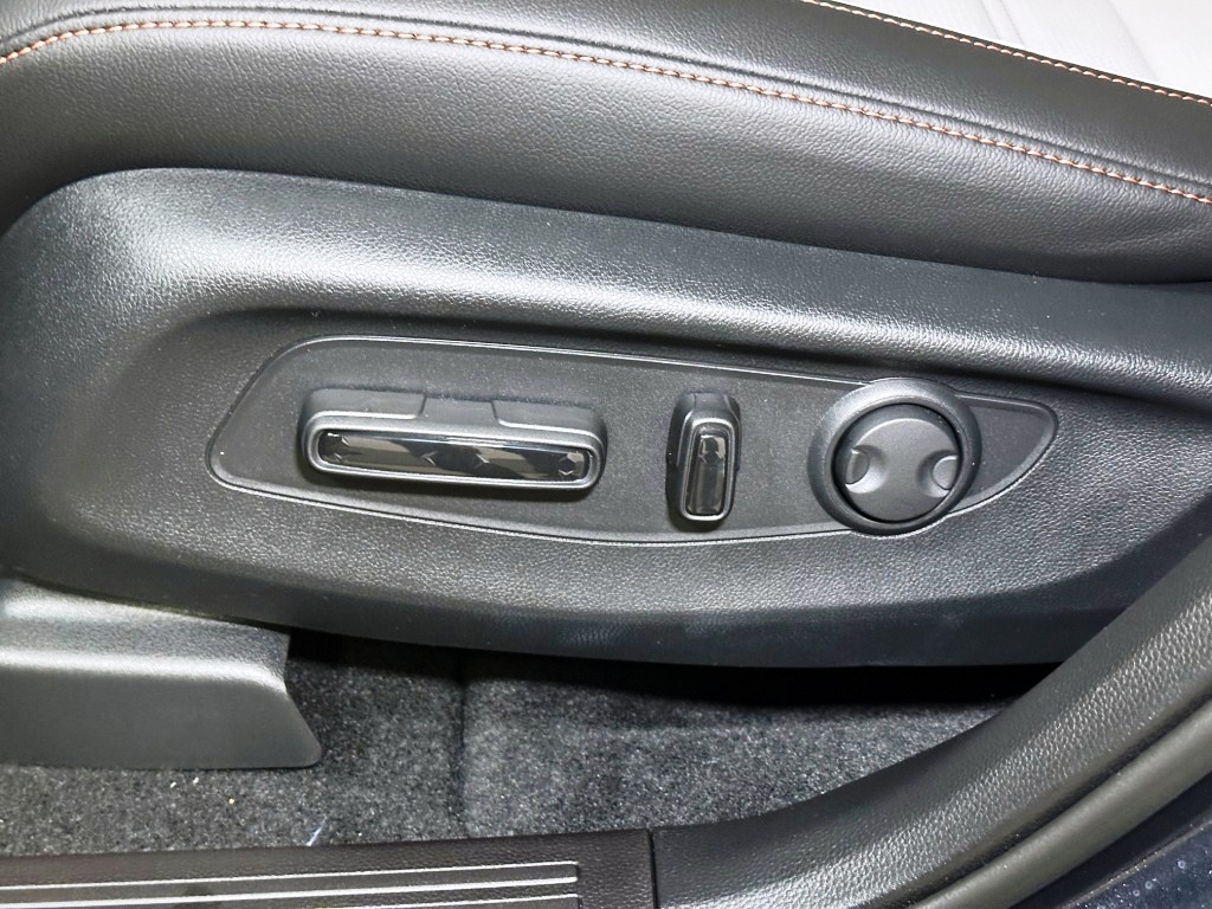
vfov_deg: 30.3
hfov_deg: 39.7
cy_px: 454
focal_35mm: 48
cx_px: 606
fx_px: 1681
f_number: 1.78
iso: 640
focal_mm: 6.86
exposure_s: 1/24
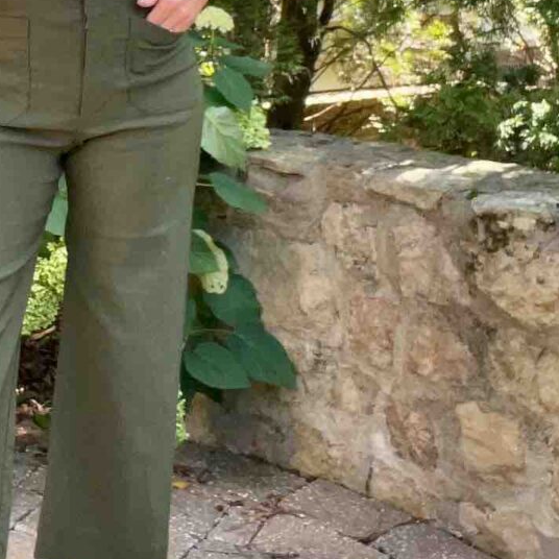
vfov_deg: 22.2
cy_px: 51
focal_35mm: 76
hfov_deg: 21.8
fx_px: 1389
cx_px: -24
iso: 64
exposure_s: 1/121
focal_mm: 2.71
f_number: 2.2
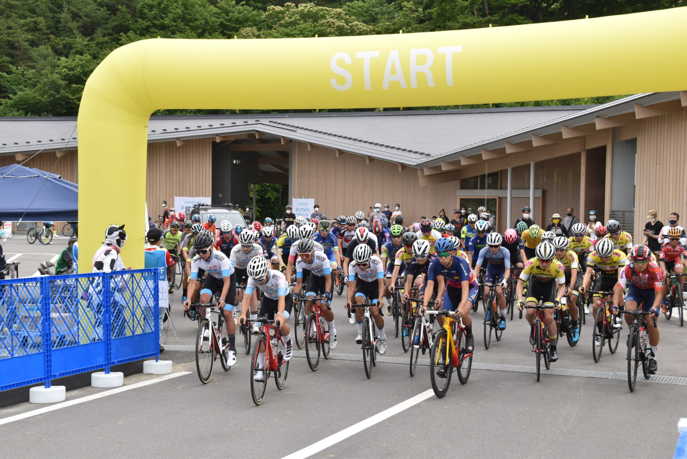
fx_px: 1031
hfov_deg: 36.9
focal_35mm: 54
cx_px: 344
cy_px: 230
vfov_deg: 25.1
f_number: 8
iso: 200
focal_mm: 36
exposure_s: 1/250
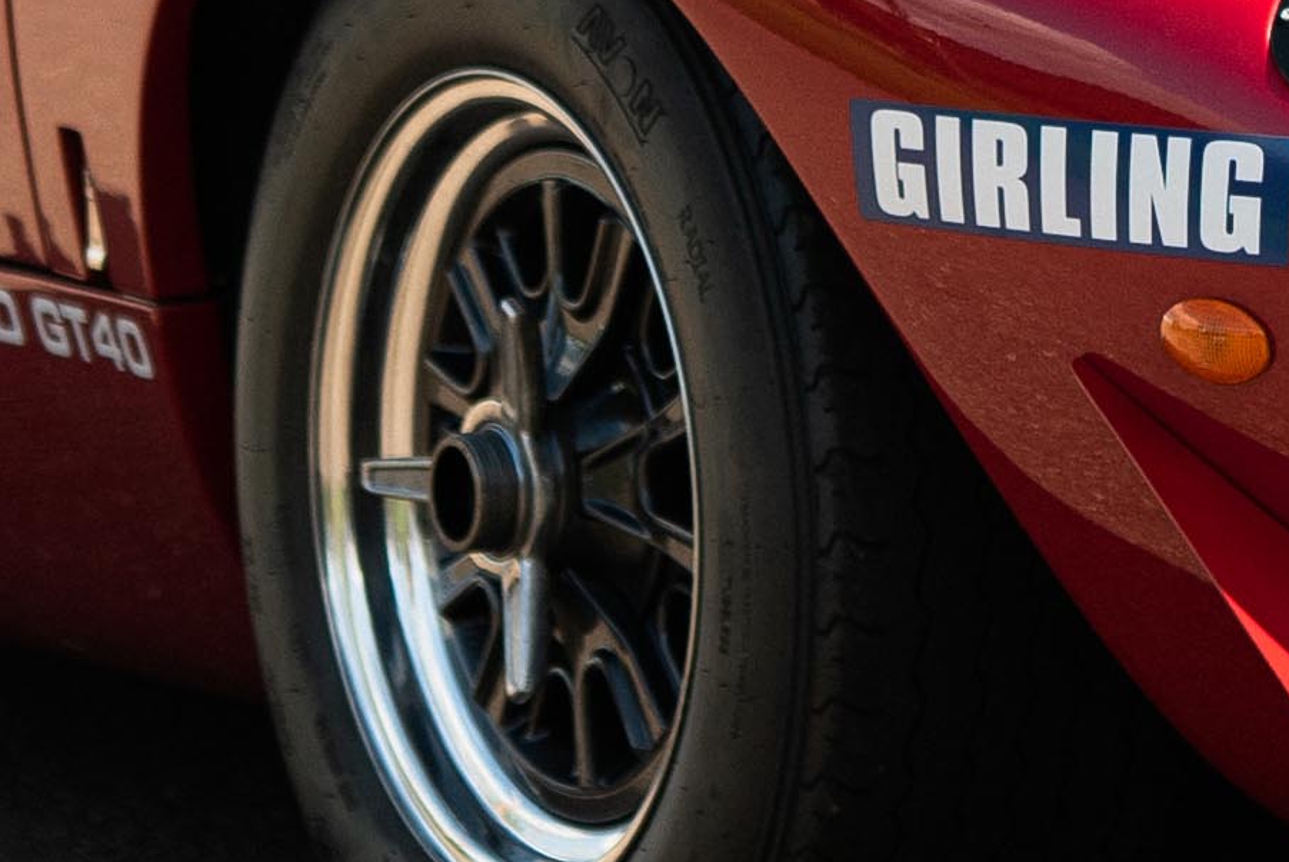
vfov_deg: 5.8
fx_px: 8421
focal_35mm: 235
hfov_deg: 8.7
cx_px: 1313
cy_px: -473
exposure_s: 1/1600
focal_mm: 50
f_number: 2.8
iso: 250
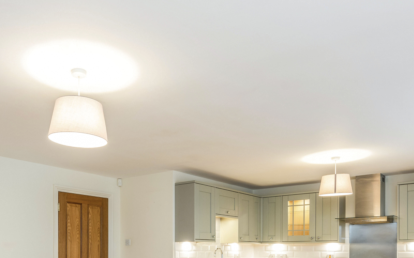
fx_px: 384
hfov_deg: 56.1
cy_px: 250
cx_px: 158
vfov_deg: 34.4
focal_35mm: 34
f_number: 8
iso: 125
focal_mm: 14
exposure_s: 1/1.67
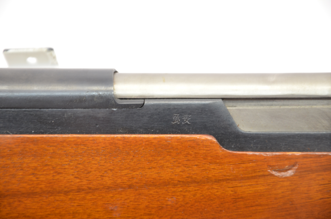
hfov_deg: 13.1
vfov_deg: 8.7
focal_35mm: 158
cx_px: 166
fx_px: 1445
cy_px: 110
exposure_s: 1/60
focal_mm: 105
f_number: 5.6
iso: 450
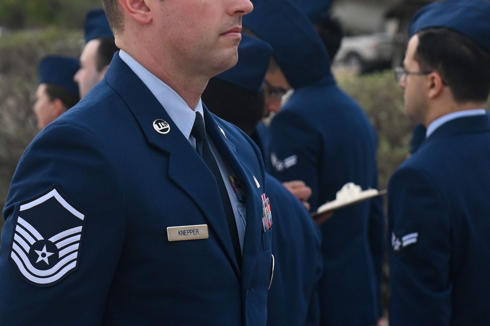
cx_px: 168
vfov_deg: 4.9
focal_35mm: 282
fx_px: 3835
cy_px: 85
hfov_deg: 7.3
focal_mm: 120
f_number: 7.1
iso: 640
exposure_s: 1/400
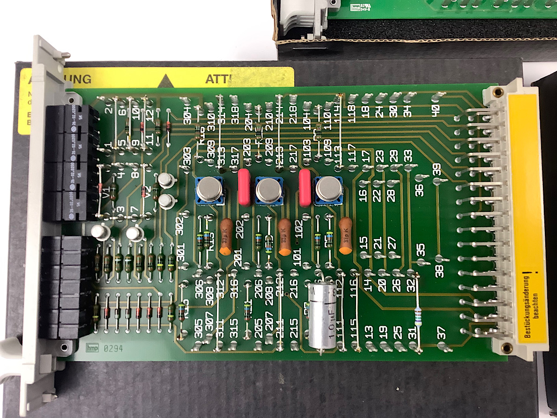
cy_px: 209
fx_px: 499
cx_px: 278
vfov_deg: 45.4
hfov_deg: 58.3
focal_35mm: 31
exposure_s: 1/50
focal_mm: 3.3
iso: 125
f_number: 2.4
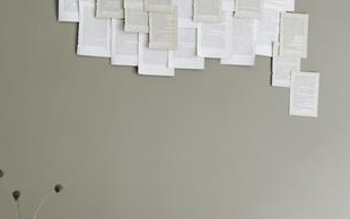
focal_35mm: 94
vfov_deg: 13.6
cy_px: 241
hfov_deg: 21.7
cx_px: 47
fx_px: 897
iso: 100
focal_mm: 24
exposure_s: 1
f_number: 8
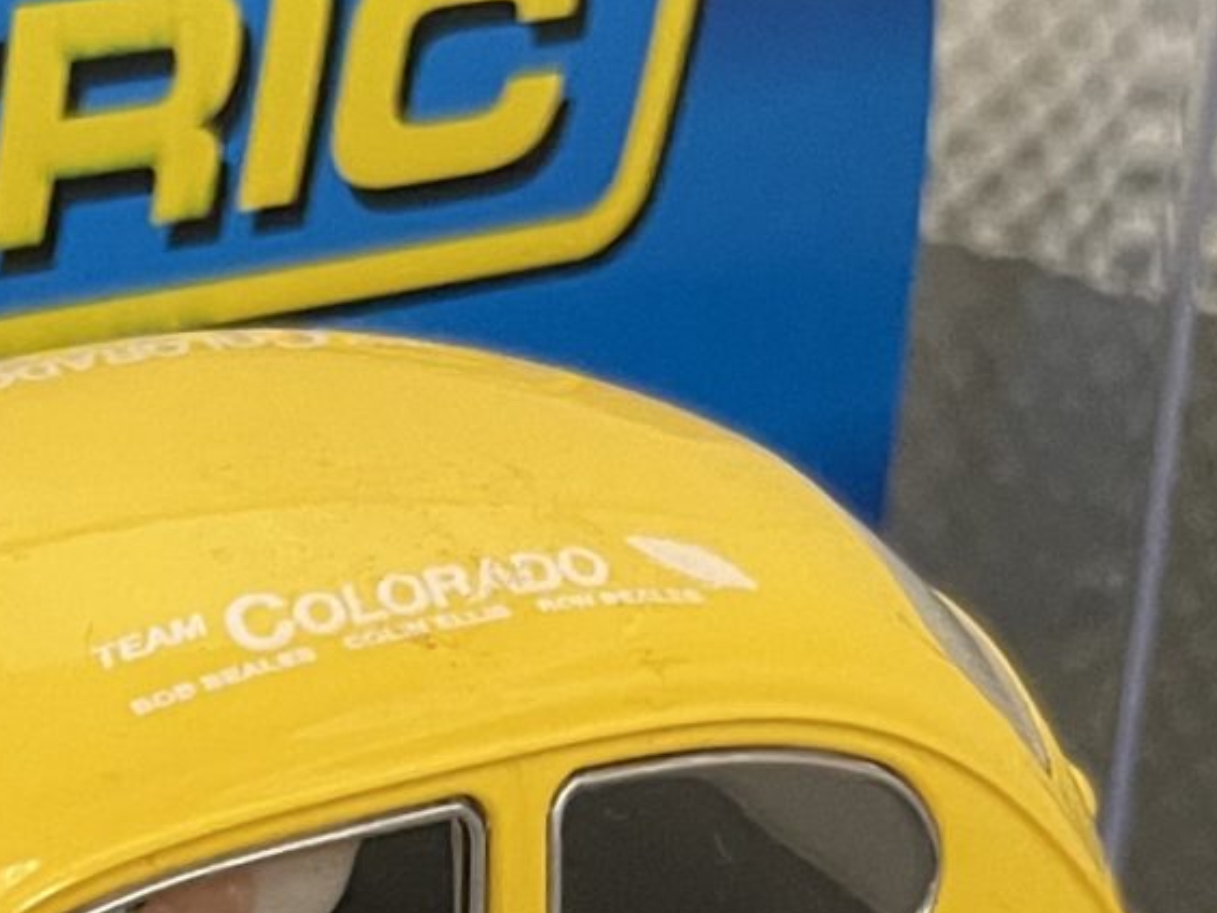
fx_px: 4149
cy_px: 1893
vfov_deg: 11.2
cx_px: 6
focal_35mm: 118
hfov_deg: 16.4
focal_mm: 4.2
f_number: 1.6
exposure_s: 1/60
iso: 500
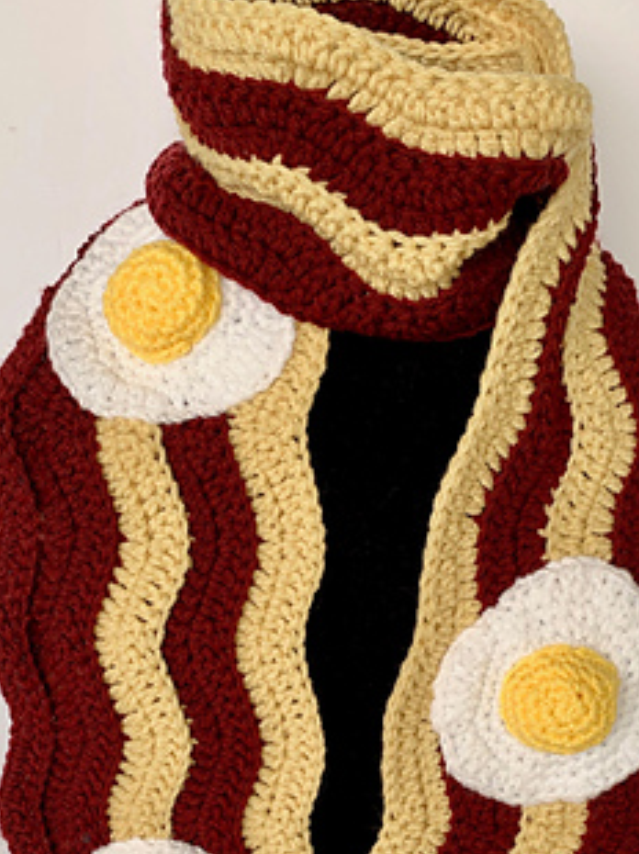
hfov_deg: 34.3
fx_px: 1035
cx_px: 357
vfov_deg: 43.6
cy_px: 628
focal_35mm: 42
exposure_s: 1/179
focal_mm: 4.25
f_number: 1.8
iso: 25
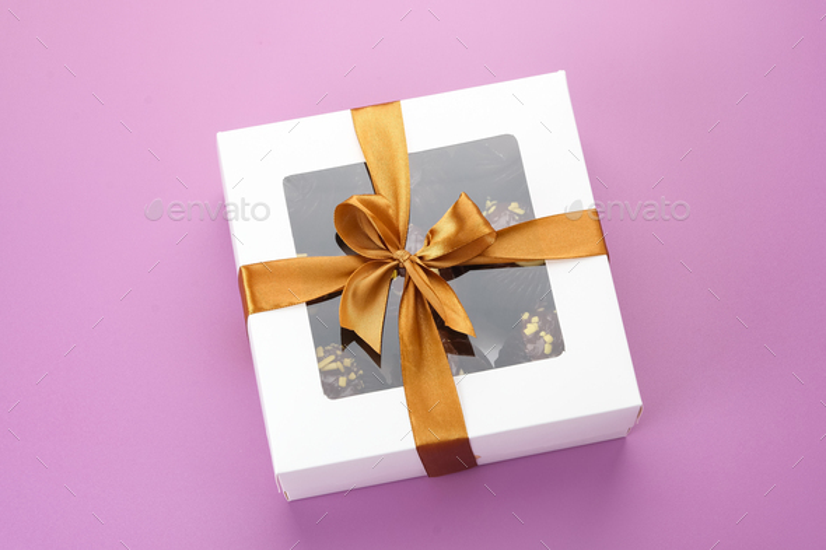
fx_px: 1904
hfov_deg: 24.5
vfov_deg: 16.4
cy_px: 275
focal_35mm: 83
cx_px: 413
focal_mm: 55
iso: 500
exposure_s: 1/100
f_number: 16
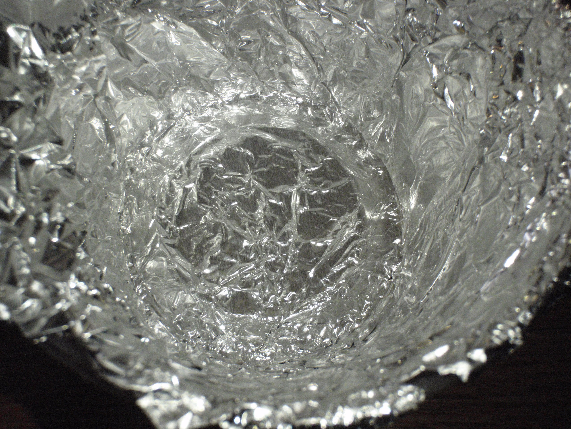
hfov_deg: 51.4
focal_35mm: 36
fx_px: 594
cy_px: 214
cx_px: 286
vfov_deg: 39.7
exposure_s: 1/160
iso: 800
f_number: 4.1
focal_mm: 6.53
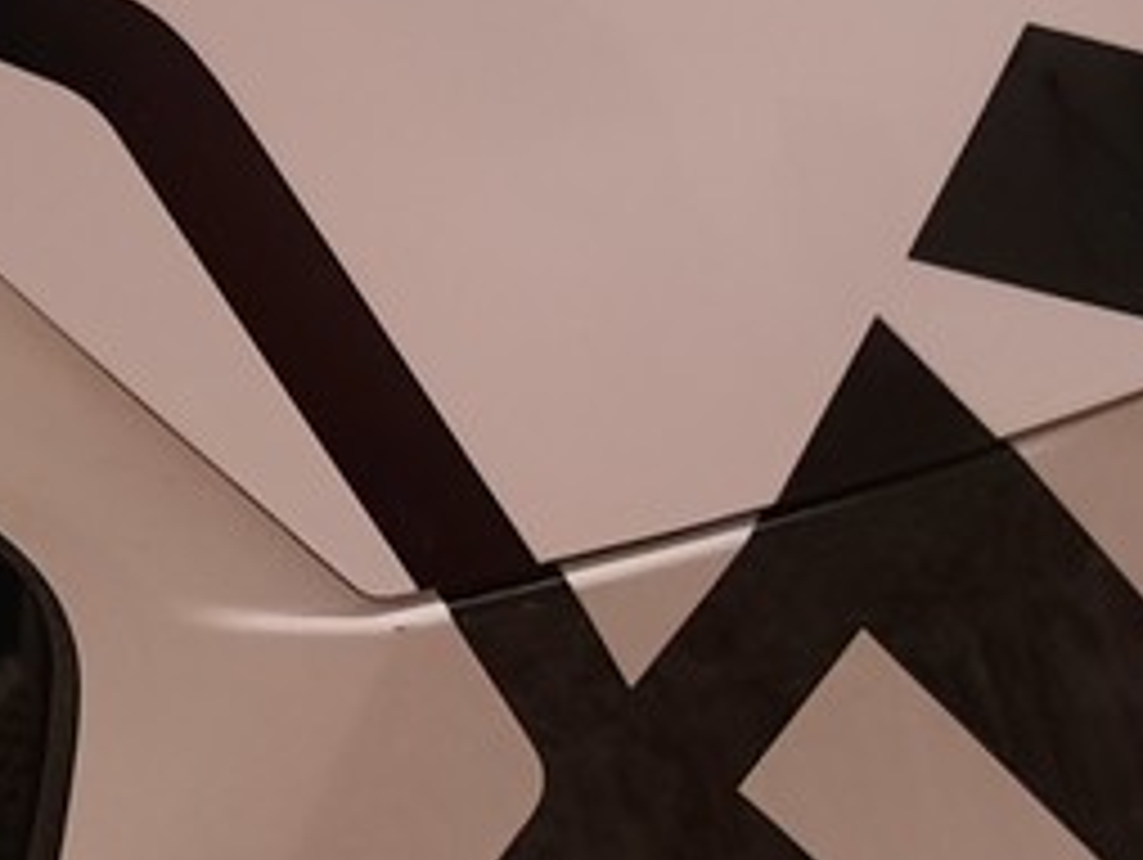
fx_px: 3900
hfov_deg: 16.4
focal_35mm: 118
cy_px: 545
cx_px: 86
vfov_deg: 12.6
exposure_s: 1/24
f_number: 2
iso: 400
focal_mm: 4.6
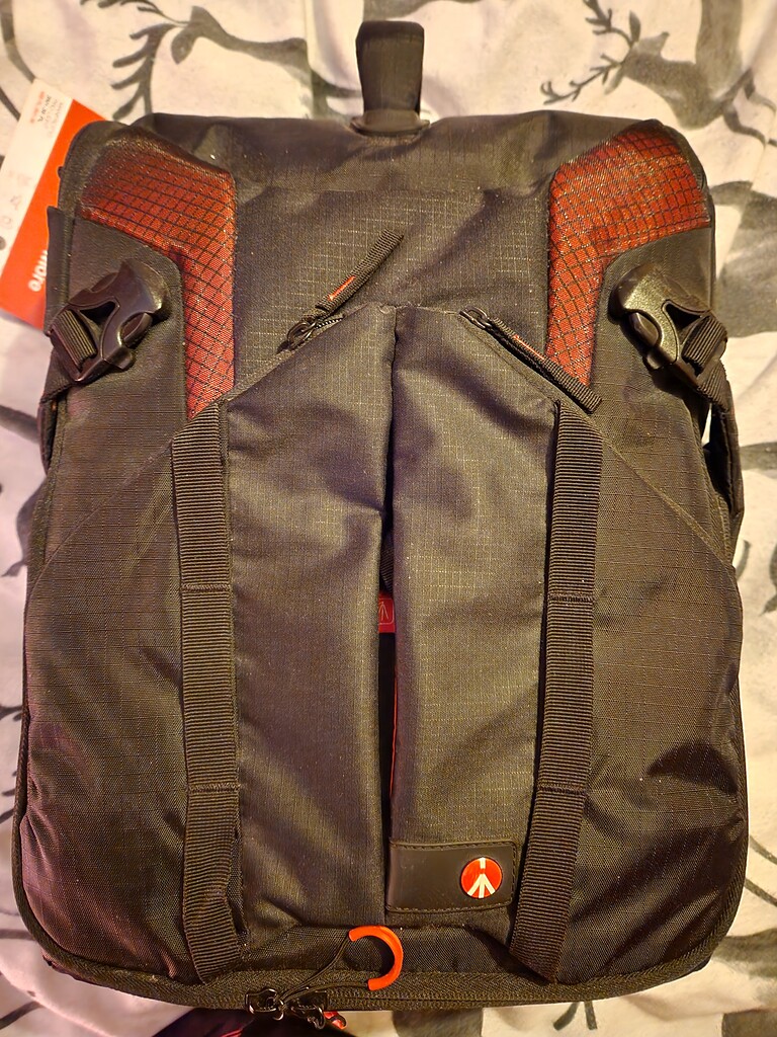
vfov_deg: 73.9
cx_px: 388
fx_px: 688
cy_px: 518
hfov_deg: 58.9
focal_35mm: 23
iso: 1250
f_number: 1.8
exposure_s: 1/10
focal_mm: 5.4
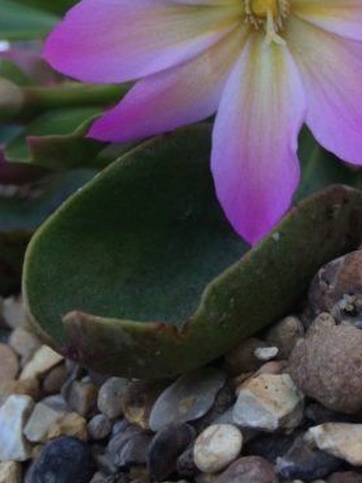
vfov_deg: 29.2
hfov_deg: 22.4
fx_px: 878
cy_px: 32
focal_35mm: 63
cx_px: 361
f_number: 2.2
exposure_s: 1/145
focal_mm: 4.15
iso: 32
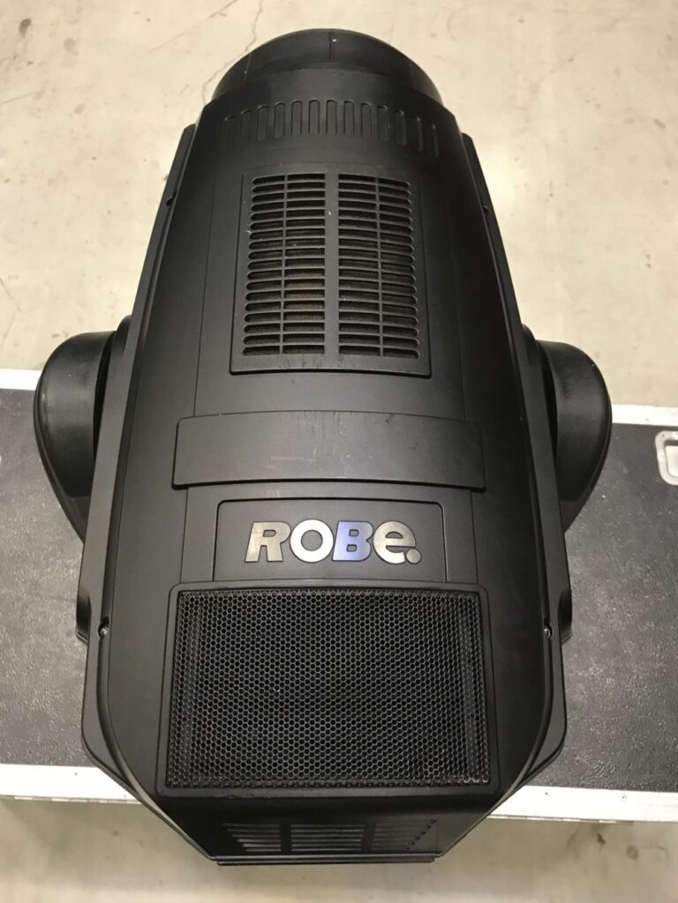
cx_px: 339
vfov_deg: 63.4
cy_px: 452
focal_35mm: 28
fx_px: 731
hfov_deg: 49.7
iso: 100
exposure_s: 1/17
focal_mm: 3.99
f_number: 1.8
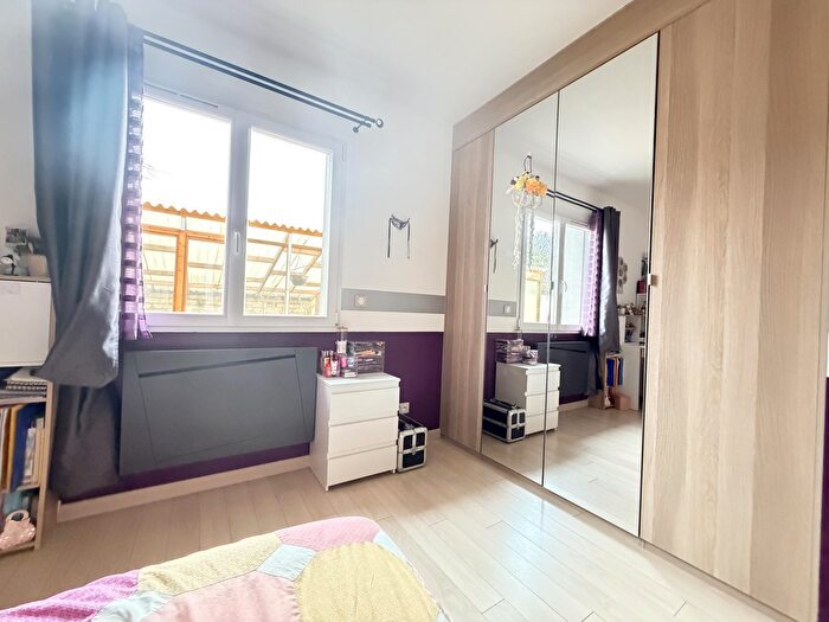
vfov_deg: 85.7
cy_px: 311
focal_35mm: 14
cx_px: 414
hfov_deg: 102.1
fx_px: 335
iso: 800
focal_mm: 2.22
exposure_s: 1/60
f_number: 2.2
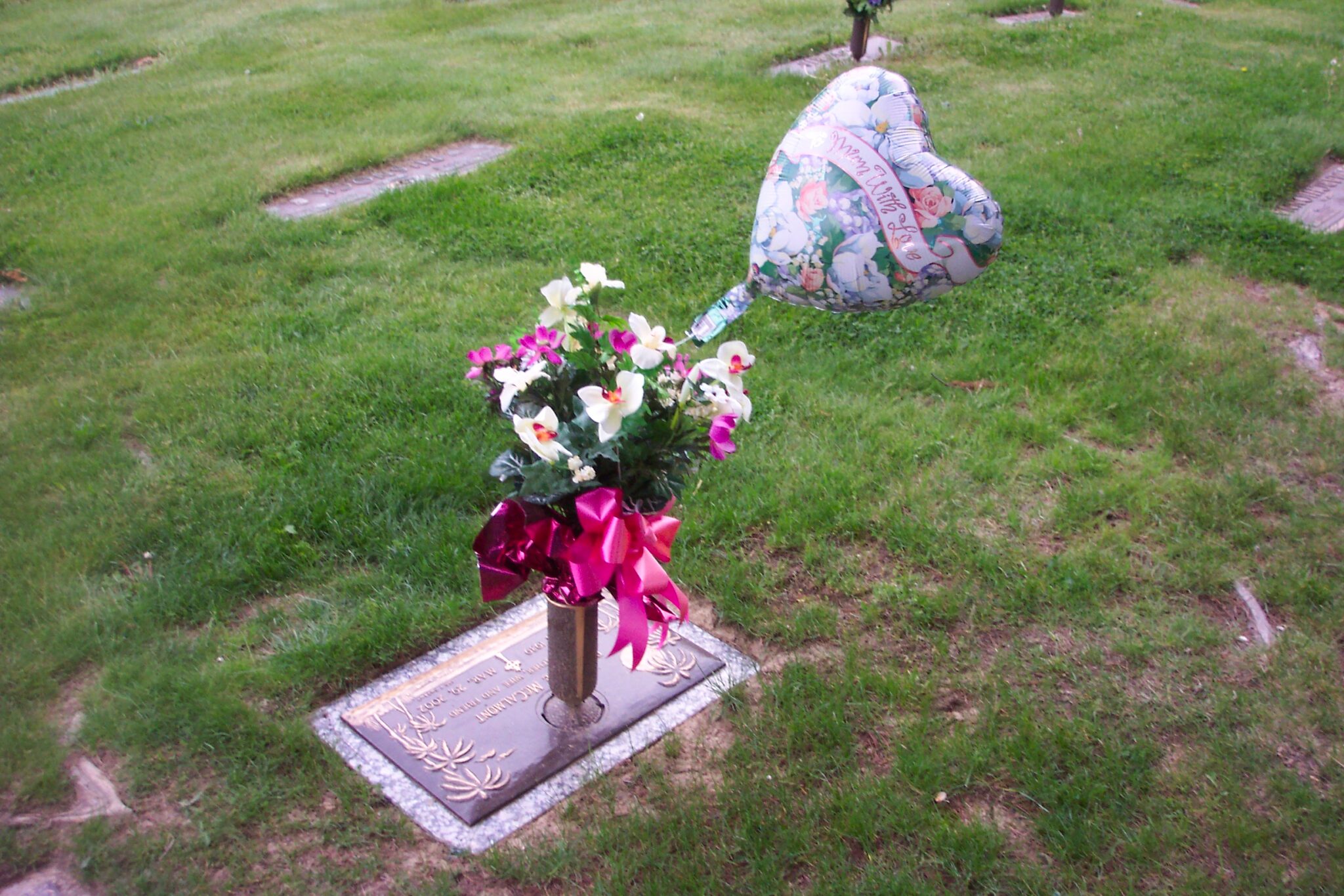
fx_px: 1306
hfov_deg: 54.4
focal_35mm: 35
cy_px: 448
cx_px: 672
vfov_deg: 37.8
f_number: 2.8
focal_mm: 7.5
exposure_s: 1/90
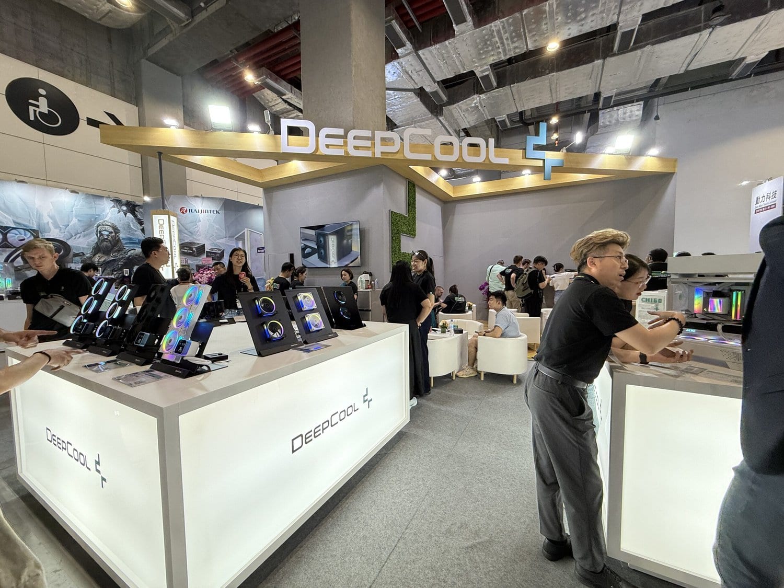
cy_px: 294
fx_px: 317
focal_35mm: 14
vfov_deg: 85.7
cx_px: 392
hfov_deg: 102.1
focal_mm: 2.22
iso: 100
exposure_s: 1/120
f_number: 2.2
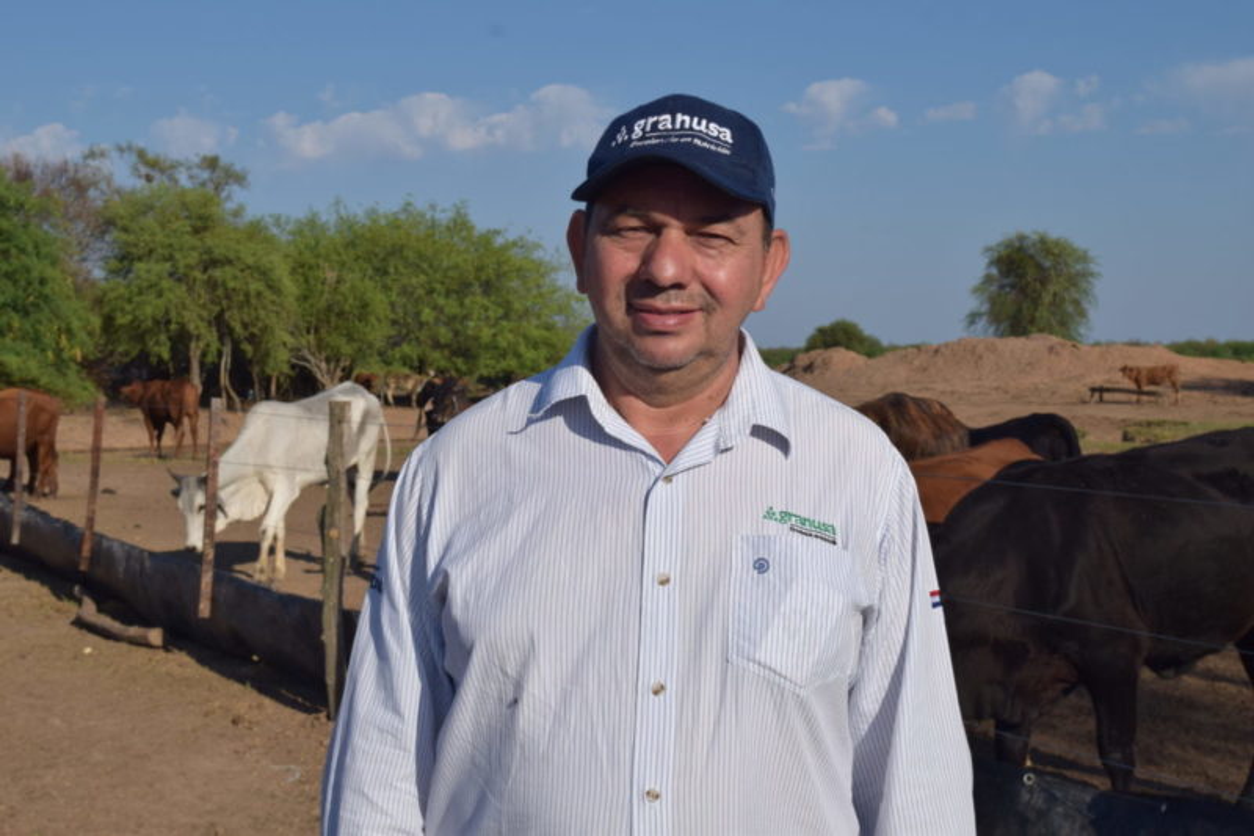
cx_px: 627
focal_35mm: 52
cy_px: 418
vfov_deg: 25.7
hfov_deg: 37.9
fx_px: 1828
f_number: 11
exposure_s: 1/500
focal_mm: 35
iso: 200
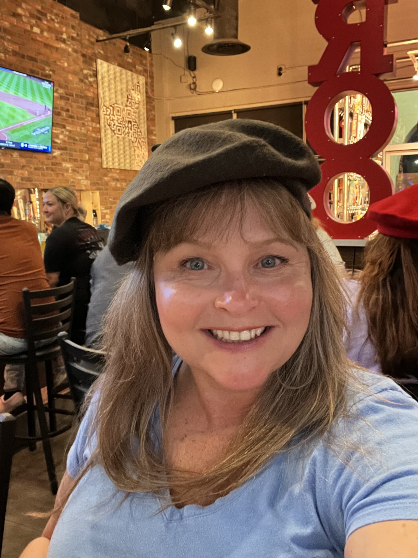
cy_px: 276
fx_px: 499
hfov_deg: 45.4
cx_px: 205
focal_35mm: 31
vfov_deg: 58.3
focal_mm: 2.71
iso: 1600
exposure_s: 1/15
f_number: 2.2
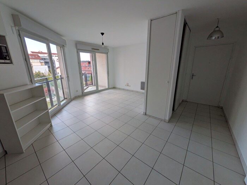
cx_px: 124
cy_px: 92
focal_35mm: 14
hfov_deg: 102.1
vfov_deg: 85.7
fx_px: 100
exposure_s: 1/284
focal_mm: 1.83
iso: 54
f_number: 2.2
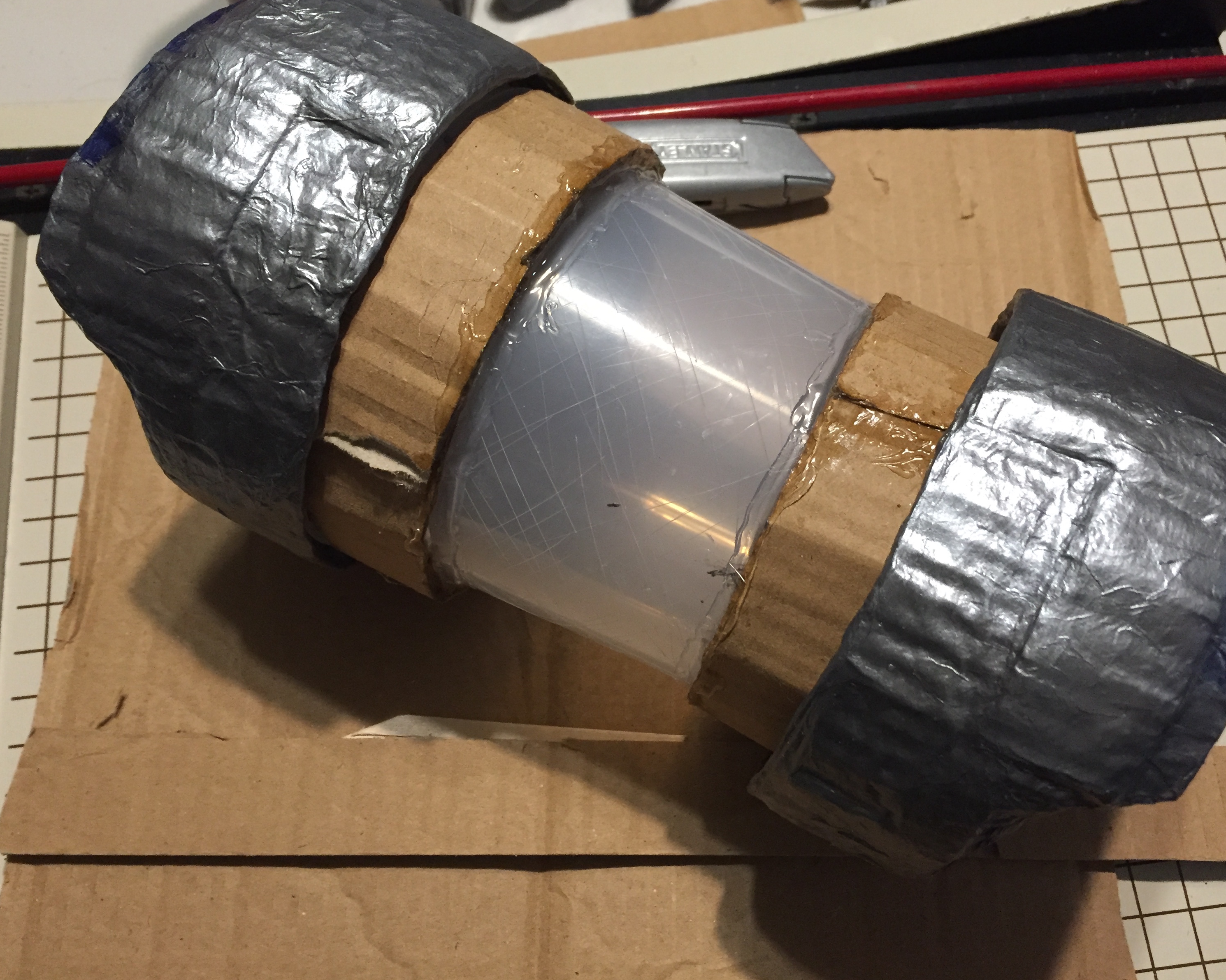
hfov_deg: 57.2
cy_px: 486
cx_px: 638
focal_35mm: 31
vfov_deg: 47.1
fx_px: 1125
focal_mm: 4.15
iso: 250
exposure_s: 1/30
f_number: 2.2
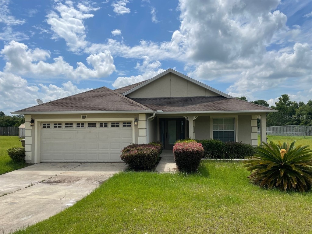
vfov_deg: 53.1
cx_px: 156
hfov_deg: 67.3
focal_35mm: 26
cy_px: 117
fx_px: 234
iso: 32
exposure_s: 1/6897
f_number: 1.6
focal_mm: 4.2
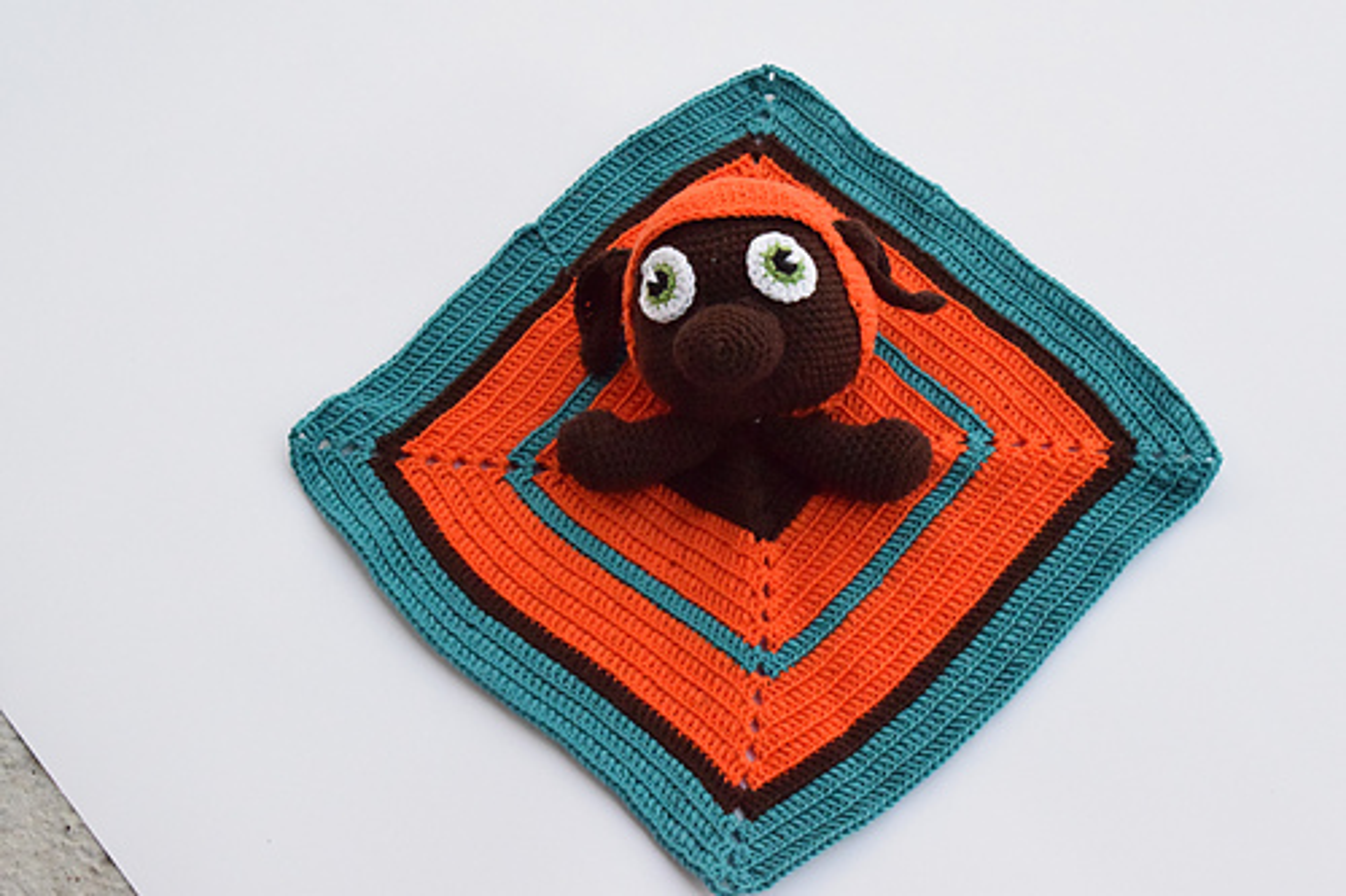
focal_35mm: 82
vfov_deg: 16.5
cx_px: 673
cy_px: 448
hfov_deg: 24.6
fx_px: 3083
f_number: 13
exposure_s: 1/100
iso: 12800
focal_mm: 55
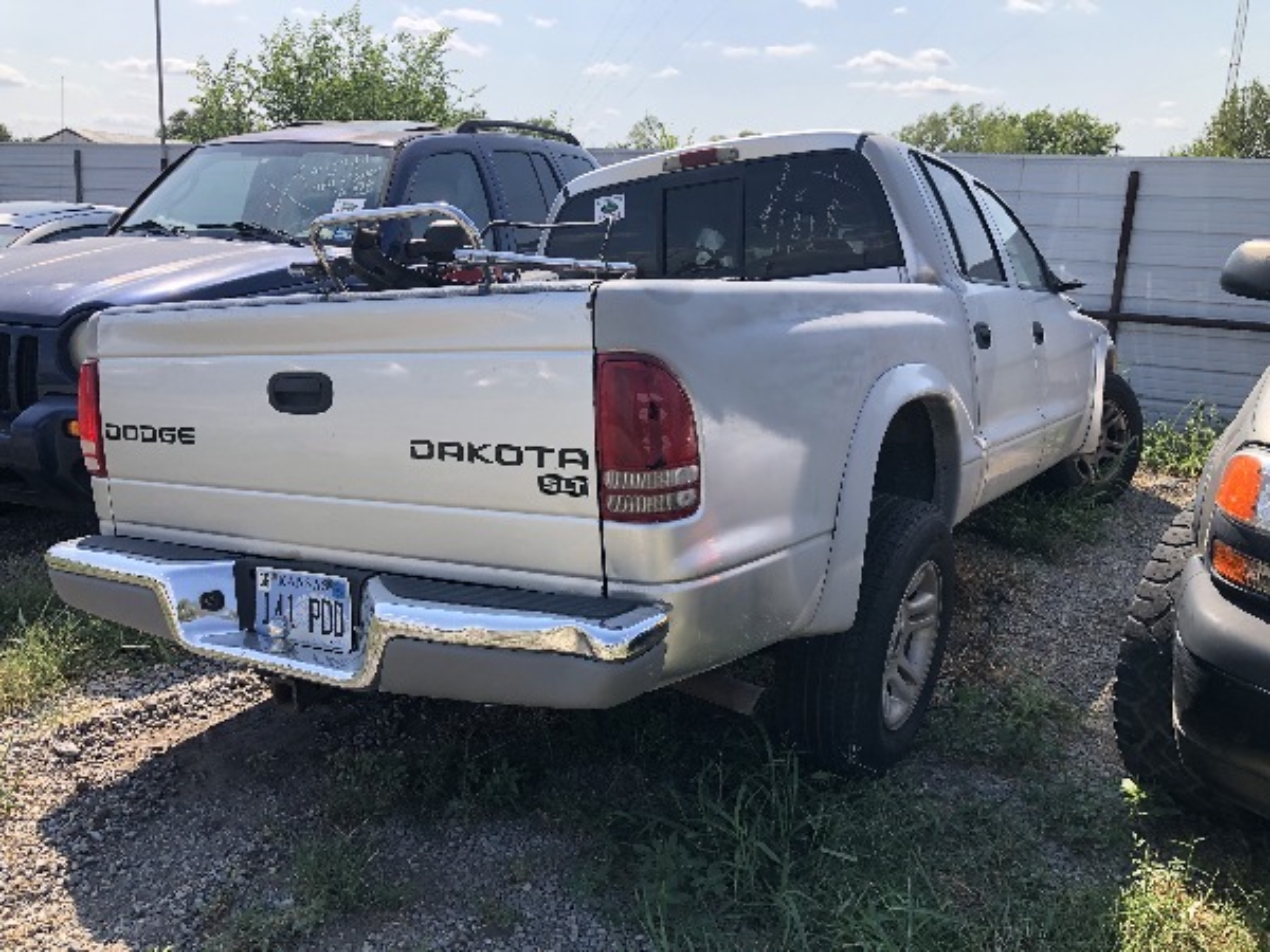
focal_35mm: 28
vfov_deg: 49.7
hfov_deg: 63.4
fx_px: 1027
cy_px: 476
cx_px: 635
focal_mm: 4
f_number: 1.8
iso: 20
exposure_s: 1/1156
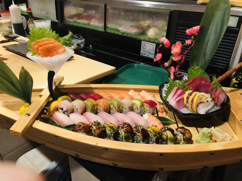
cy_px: 90
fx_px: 196
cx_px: 121
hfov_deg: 63.4
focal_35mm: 28
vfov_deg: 49.7
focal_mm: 4
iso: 80
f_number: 1.8
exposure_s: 1/6
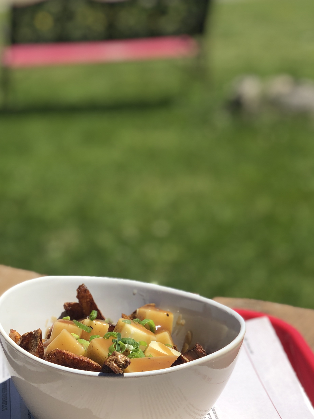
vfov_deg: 22.9
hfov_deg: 17.2
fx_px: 1028
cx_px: 60
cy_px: 293
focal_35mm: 85
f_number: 2.4
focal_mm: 6
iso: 16
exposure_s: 1/1600
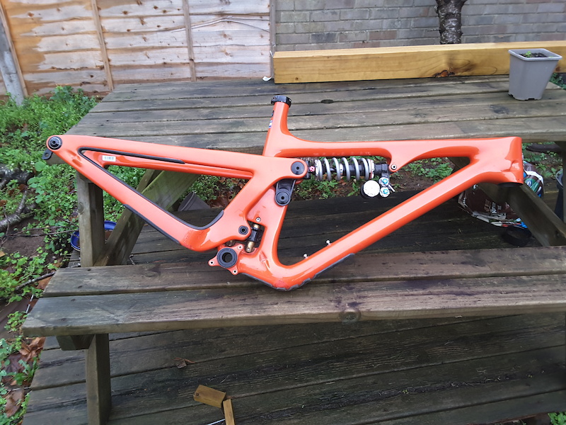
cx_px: 283
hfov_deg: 58.4
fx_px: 507
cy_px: 212
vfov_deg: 45.4
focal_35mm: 31
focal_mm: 2.9
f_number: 1.9
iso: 64
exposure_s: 1/50
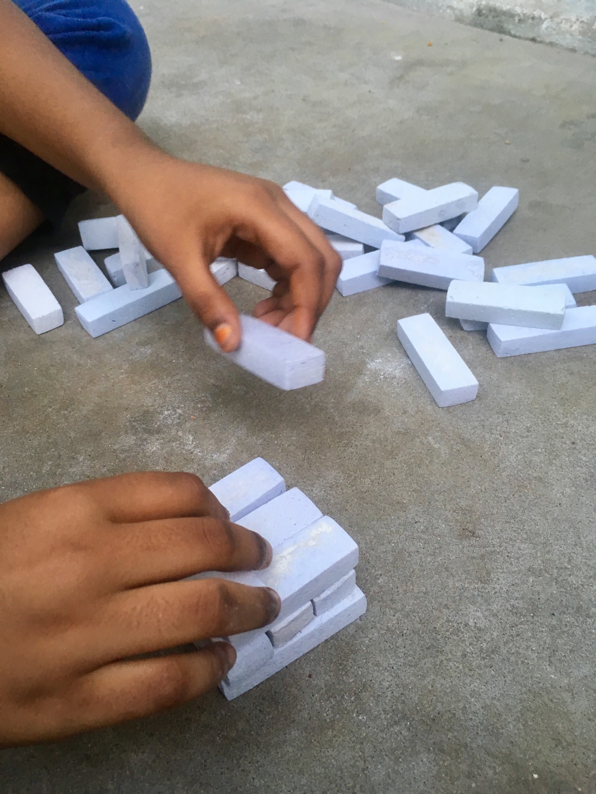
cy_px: 397
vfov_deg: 61.7
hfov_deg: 48.2
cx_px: 298
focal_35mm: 29
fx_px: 666
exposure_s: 1/33
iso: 100
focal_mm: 4.15
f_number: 2.2
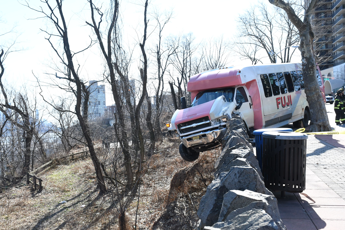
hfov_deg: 41.1
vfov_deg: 28.1
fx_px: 460
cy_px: 115
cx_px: 172
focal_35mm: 48
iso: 1250
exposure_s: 1/640
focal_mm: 32
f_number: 13
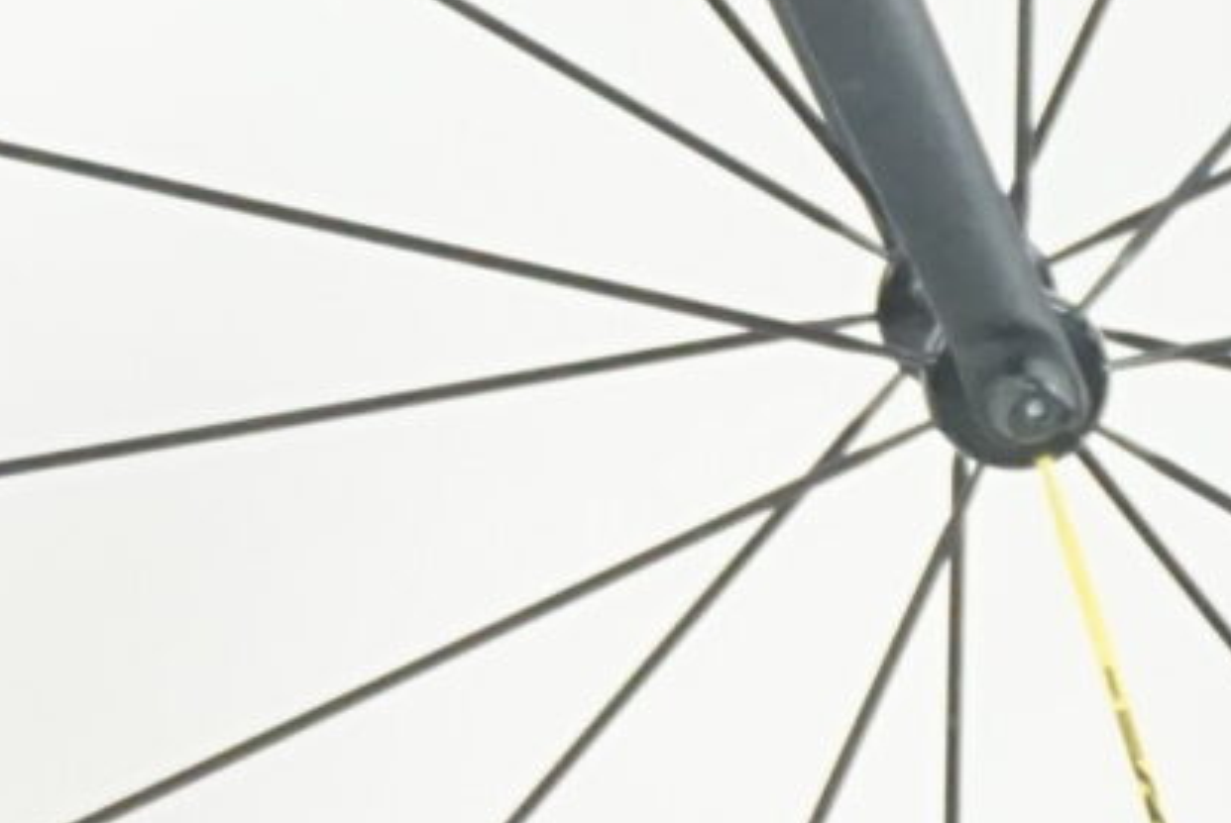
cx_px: -1180
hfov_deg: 6.5
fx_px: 10478
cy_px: -573
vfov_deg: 4.5
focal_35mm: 306
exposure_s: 1/125
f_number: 7.1
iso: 4000
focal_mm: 33
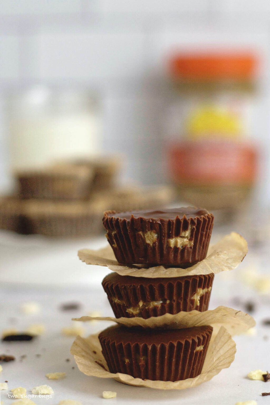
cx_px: 135
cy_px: 202
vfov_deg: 27.0
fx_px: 844
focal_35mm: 75
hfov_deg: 18.2
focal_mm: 50
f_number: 2.8
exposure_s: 1/125
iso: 100
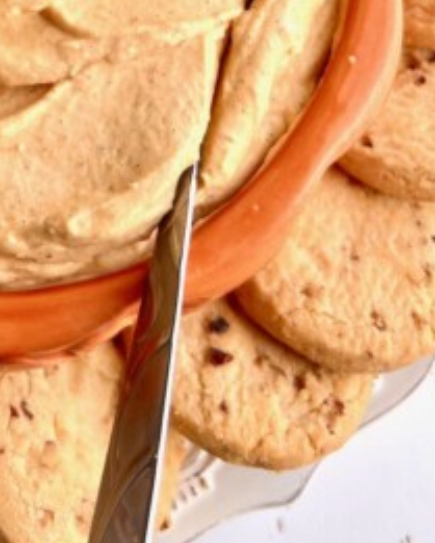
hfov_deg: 21.5
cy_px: -123
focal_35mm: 68
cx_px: -24
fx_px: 1094
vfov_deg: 24.9
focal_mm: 5.7
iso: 40
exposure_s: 1/197
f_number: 1.5
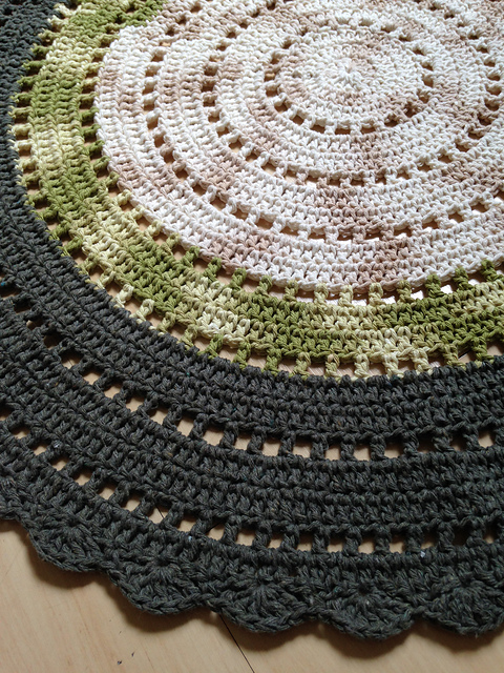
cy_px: 336
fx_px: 641
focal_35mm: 33
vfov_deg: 55.4
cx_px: 252
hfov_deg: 42.9
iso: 50
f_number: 2.4
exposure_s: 1/120
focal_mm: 4.12
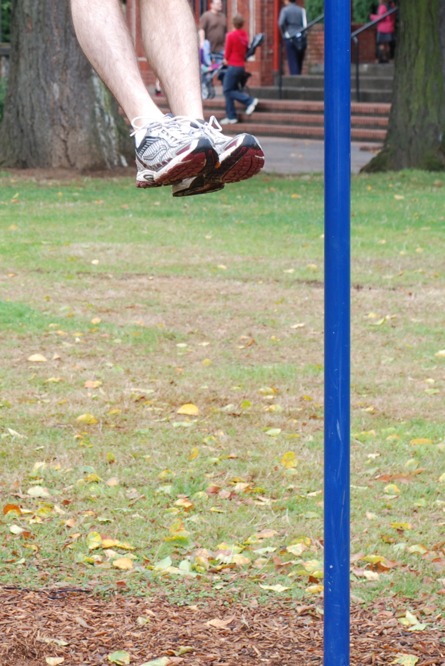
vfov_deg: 12.7
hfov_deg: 8.6
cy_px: -16
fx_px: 2959
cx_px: 40
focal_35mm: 160
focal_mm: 50
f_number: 5.6
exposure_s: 1/125
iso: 180
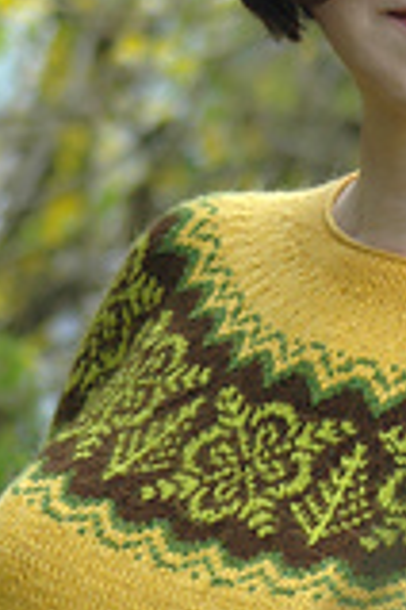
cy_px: 380
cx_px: 308
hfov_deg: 2.2
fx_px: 10369
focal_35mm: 613
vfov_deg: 3.4
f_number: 5.6
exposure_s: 1/500
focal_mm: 130
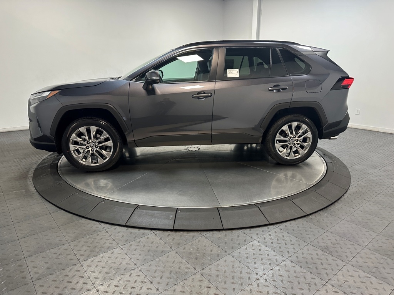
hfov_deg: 71.6
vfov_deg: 56.8
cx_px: 197
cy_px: 148
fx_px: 273
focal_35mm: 24
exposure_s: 1/60
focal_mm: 6.86
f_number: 1.78
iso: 400
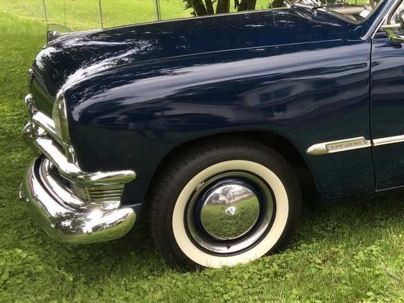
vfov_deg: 24.3
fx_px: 700
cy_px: 102
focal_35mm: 60
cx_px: 417
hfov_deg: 29.7
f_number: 2.2
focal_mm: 4.15
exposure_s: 1/278
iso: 25
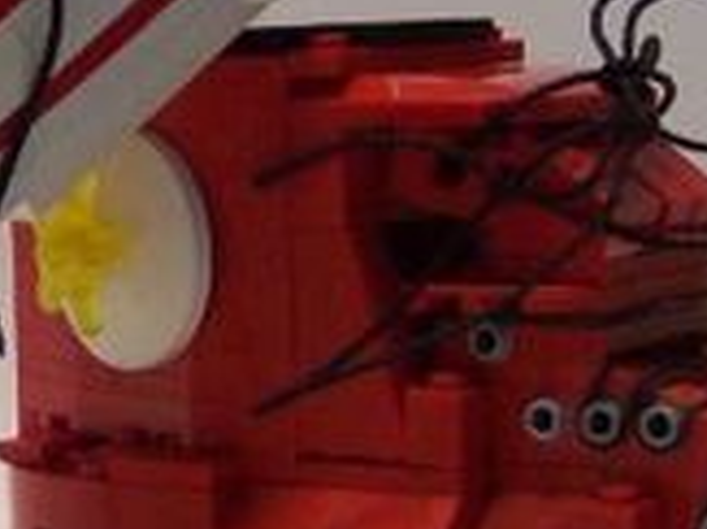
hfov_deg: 9.7
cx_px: 258
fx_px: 4163
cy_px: 221
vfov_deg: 7.3
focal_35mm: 204
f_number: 3.4
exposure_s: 1/30
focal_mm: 8
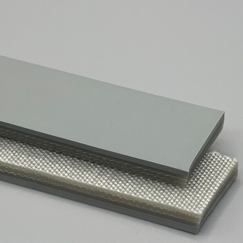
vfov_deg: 27.7
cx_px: 91
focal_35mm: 62
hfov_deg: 27.6
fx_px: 492
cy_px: 122
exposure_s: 1/120
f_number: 2.4
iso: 25
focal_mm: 6
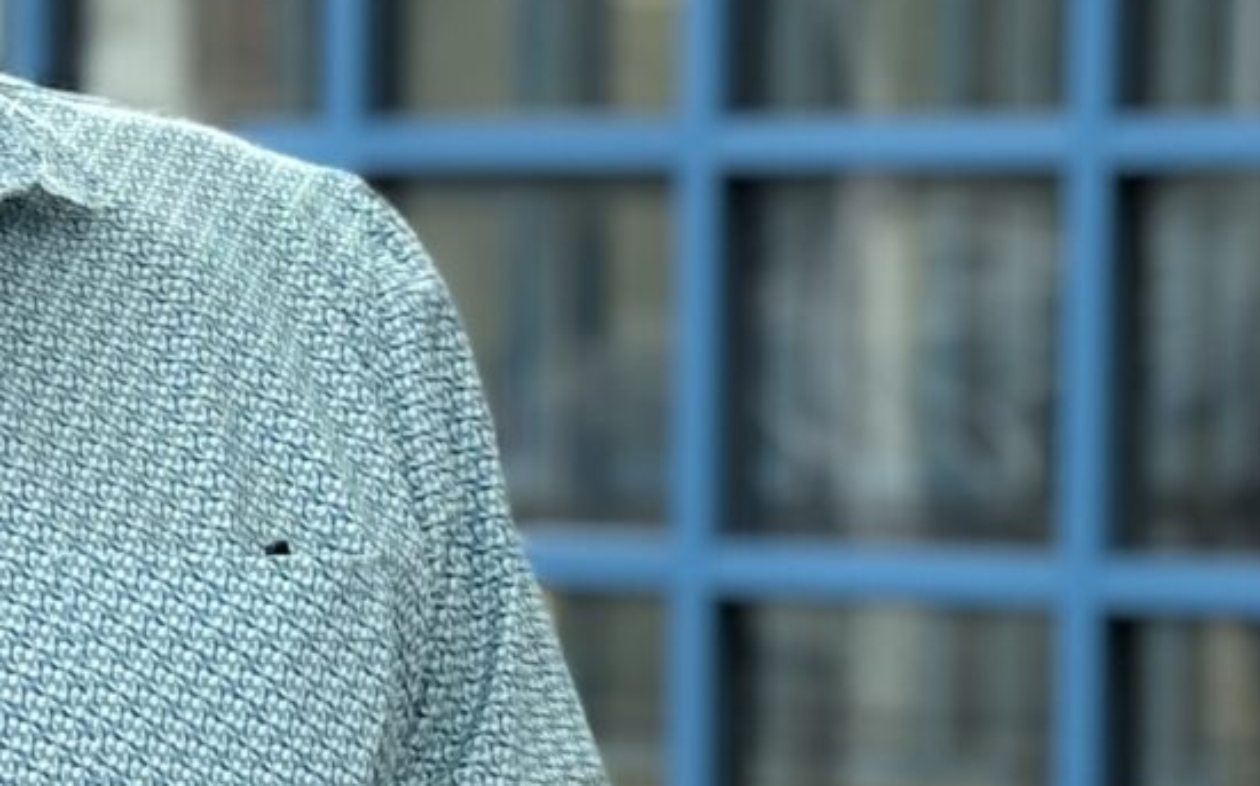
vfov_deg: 5.5
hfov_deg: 8.8
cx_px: -92
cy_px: 775
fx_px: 8133
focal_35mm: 237
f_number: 1.78
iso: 64
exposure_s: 1/300
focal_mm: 6.76
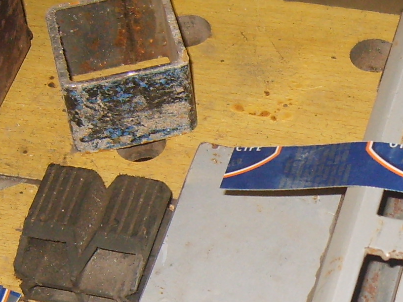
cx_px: 425
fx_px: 1630
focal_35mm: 140
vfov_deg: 10.5
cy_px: 295
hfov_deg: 13.8
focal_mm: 7.4
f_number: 2.8
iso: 100
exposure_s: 1/30
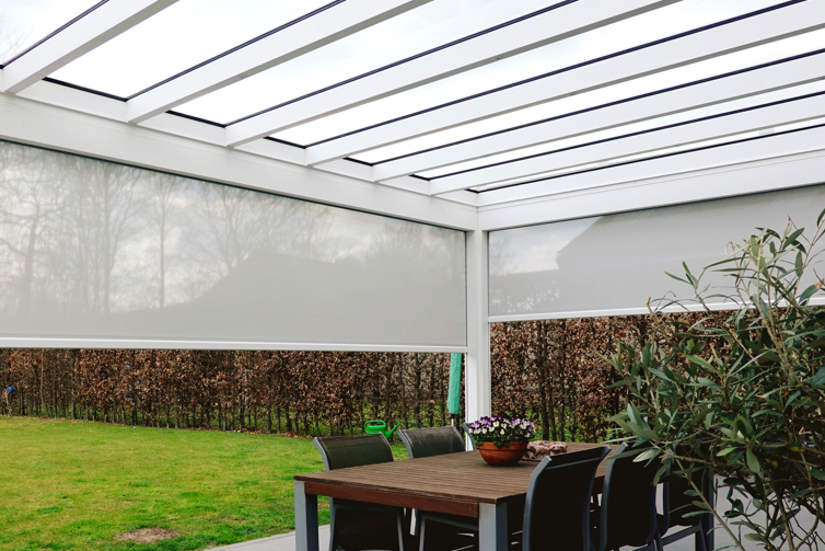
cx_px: 345
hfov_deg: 54.2
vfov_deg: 37.5
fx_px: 802
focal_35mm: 35
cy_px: 361
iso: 125
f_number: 5
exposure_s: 1/200
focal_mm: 9
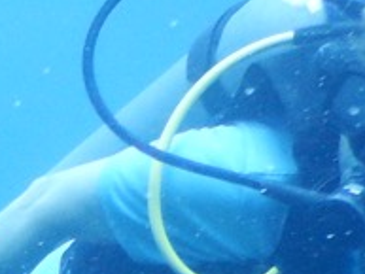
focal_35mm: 179
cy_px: 688
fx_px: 1889
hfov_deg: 9.6
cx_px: -565
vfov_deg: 7.7
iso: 125
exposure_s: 1/160
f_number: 2.8
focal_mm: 4.3
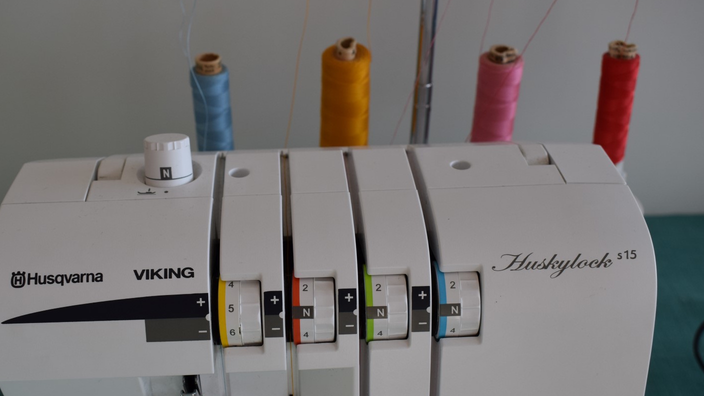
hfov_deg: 43.7
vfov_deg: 25.3
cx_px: 315
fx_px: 877
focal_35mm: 47
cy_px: 254
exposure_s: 1/200
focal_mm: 26
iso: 400
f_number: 7.1
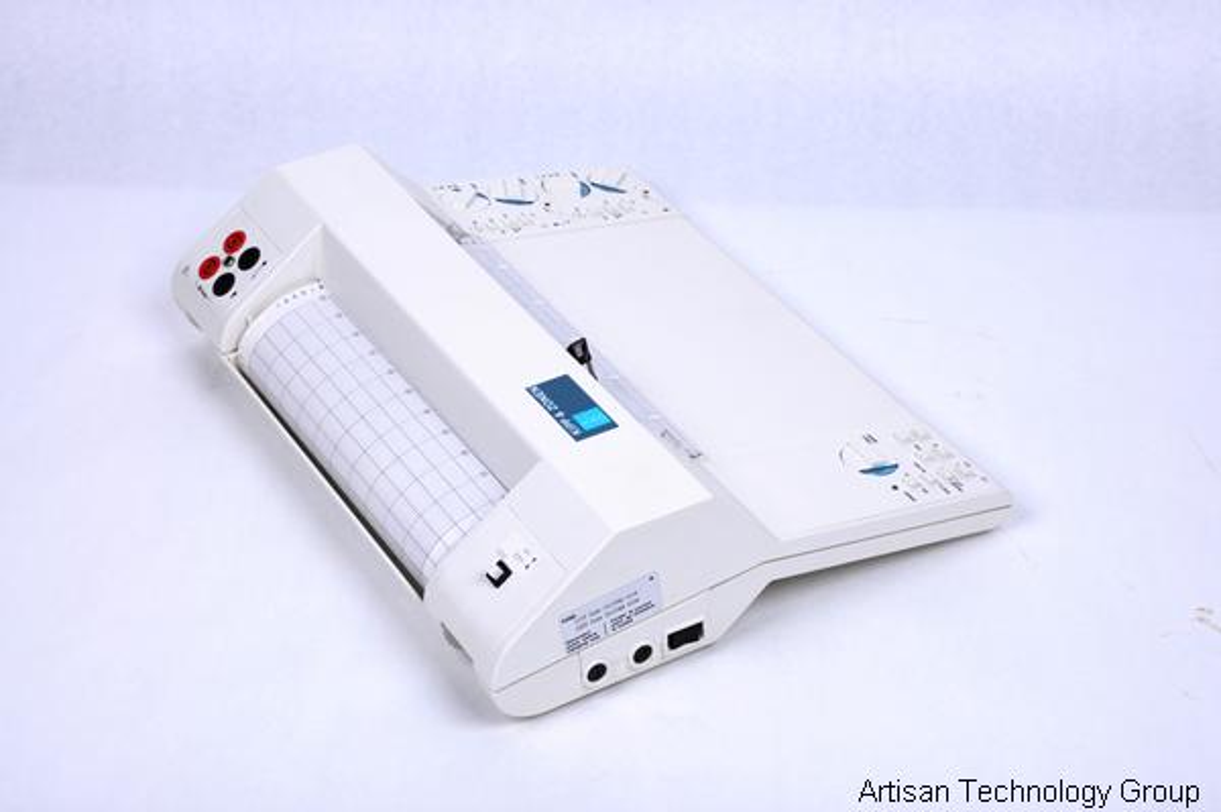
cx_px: 610
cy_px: 406
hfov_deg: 27.0
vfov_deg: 18.2
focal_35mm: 75
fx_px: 2542
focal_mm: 50
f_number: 14
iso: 400
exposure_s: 1/200
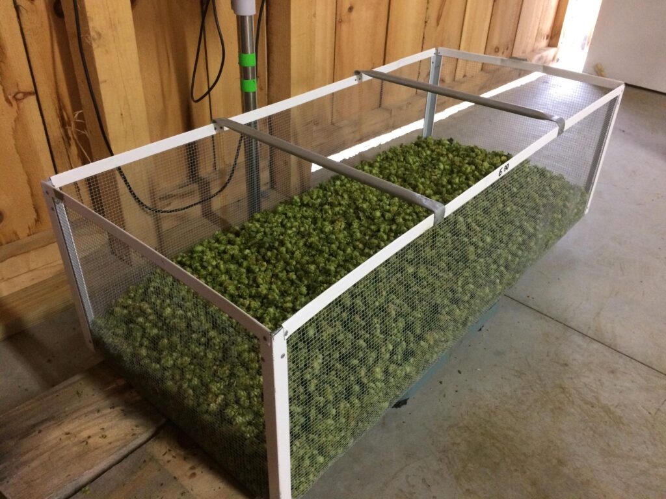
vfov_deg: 48.2
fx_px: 558
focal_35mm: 29
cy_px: 250
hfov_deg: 61.7
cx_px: 333
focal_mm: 4.15
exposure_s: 1/30
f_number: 2.2
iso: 320
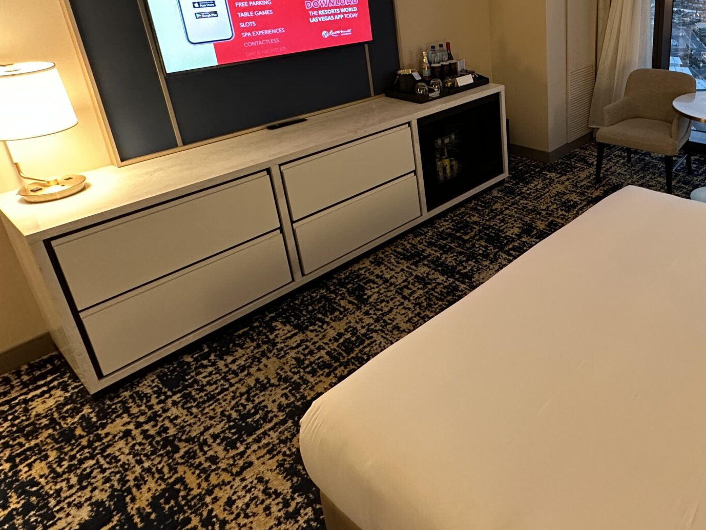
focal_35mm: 26
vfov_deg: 51.3
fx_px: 530
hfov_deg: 62.9
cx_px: 539
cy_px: 146
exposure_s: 1/60
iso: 500
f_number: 2.2
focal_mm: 2.22
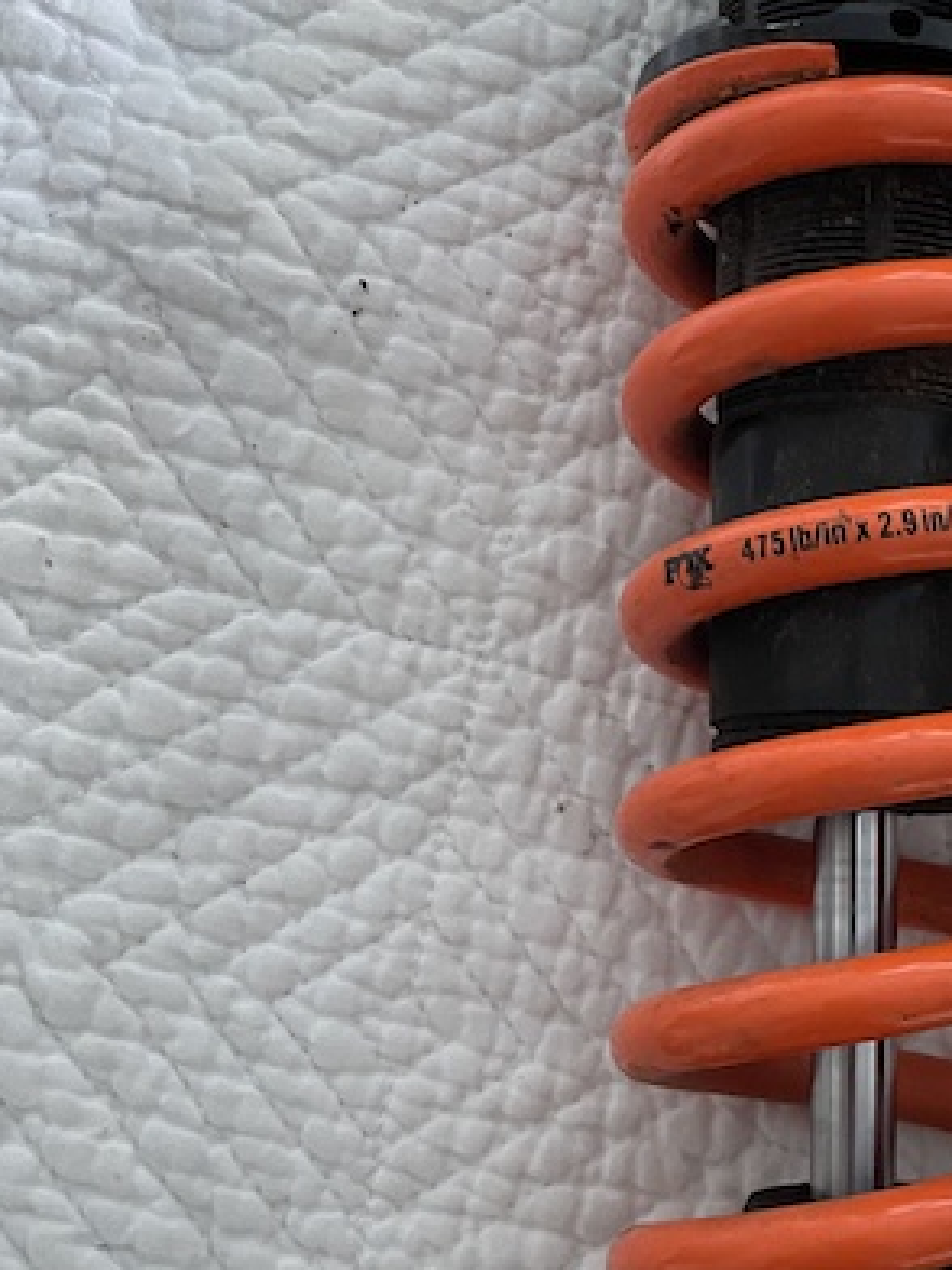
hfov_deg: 26.1
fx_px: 1943
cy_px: 778
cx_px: 958
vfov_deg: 36.0
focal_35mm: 53
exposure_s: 1/60
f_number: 1.6
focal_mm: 4.2
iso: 500
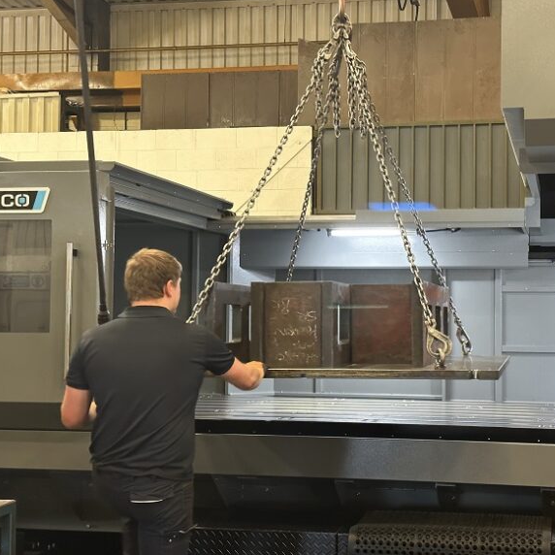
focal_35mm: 57
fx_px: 1034
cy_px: 277
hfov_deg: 29.9
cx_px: 352
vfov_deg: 30.0
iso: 200
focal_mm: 6.86
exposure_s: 1/33
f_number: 1.78
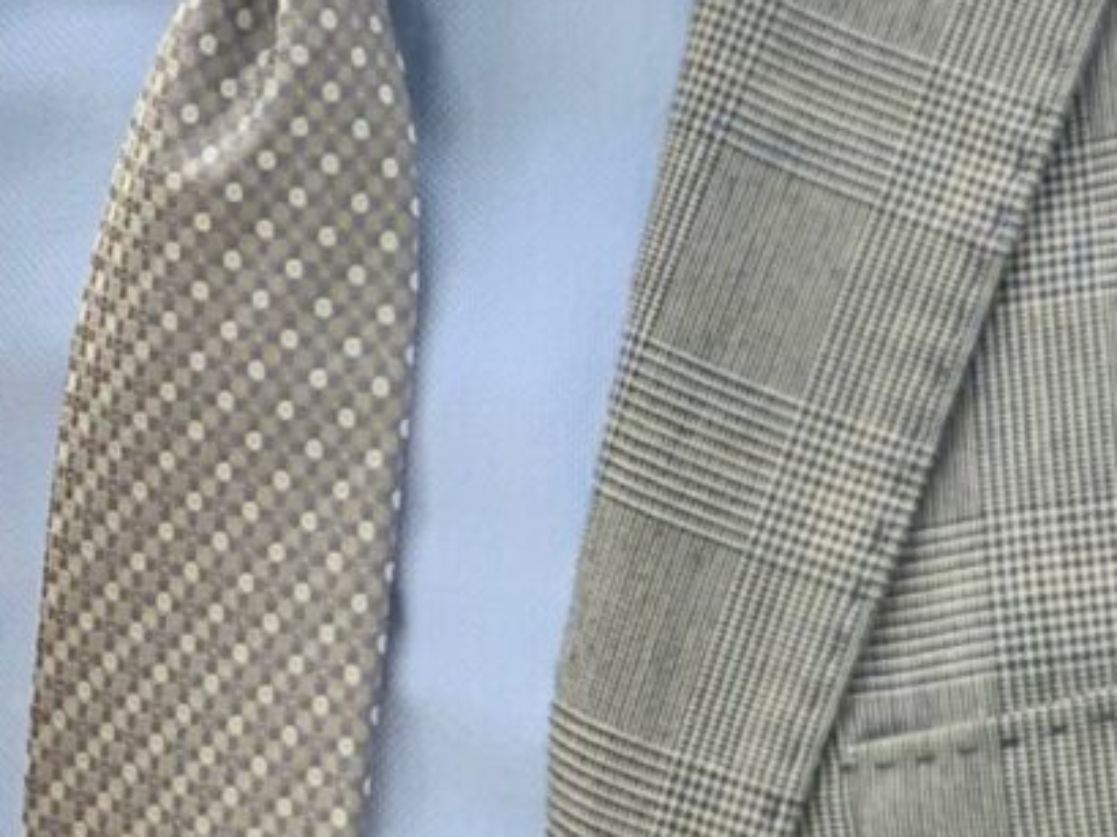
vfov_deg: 4.6
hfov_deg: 6.1
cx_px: 155
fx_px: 10481
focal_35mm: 325
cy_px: 289
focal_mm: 6
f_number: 2.4
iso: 16
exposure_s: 1/277
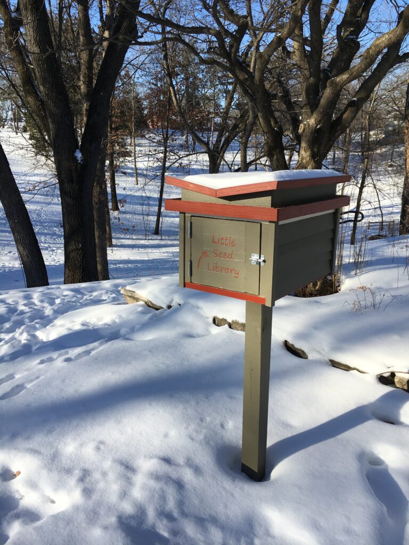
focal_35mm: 29
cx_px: 204
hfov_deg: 48.2
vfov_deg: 61.7
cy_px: 272
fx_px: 457
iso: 25
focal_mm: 4.15
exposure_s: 1/1183
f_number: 2.2
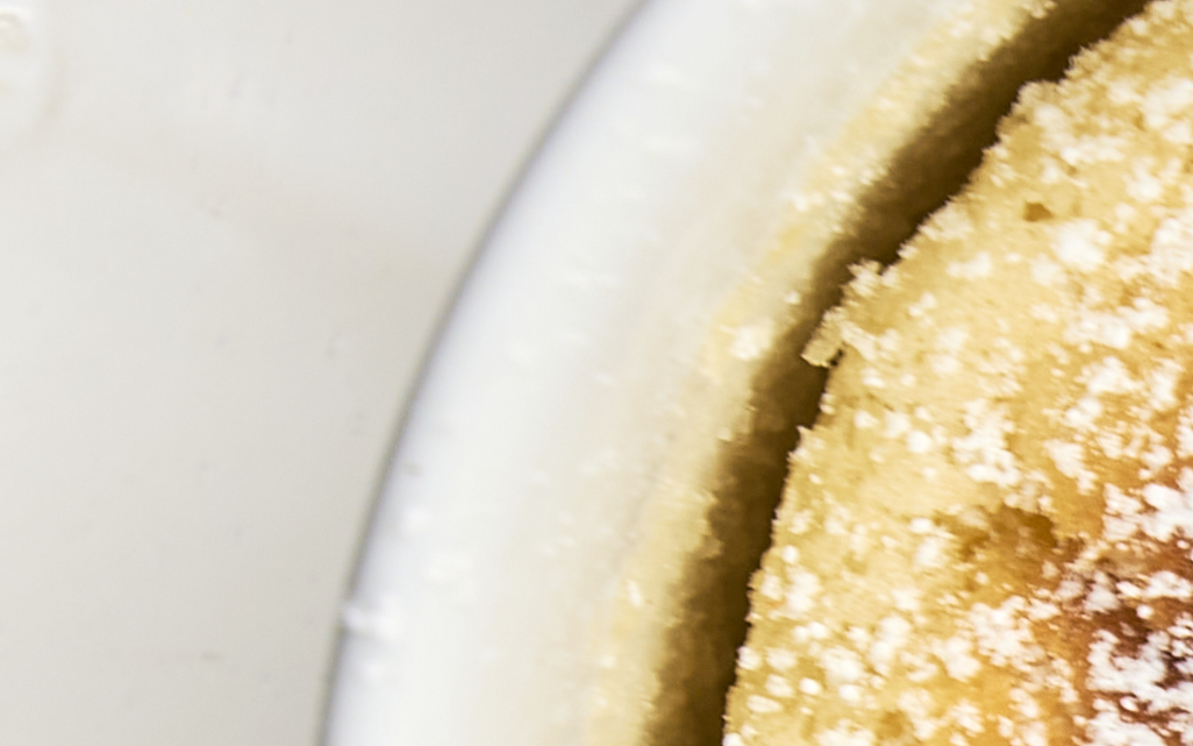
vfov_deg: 2.1
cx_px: 2077
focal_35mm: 616
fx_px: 20026
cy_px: 1022
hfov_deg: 3.4
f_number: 8
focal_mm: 70
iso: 100
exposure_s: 1/100
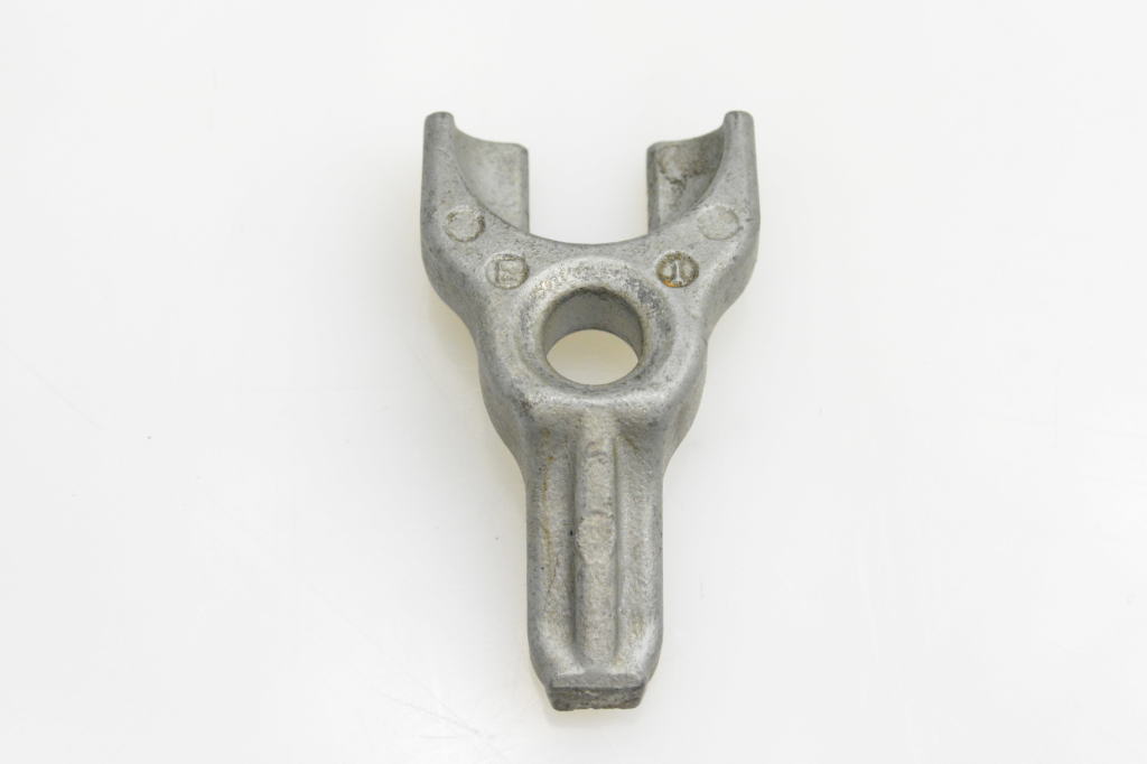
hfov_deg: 24.6
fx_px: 2628
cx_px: 574
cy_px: 382
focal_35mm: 82
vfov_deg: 16.5
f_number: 10
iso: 6400
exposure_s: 1/400
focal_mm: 55
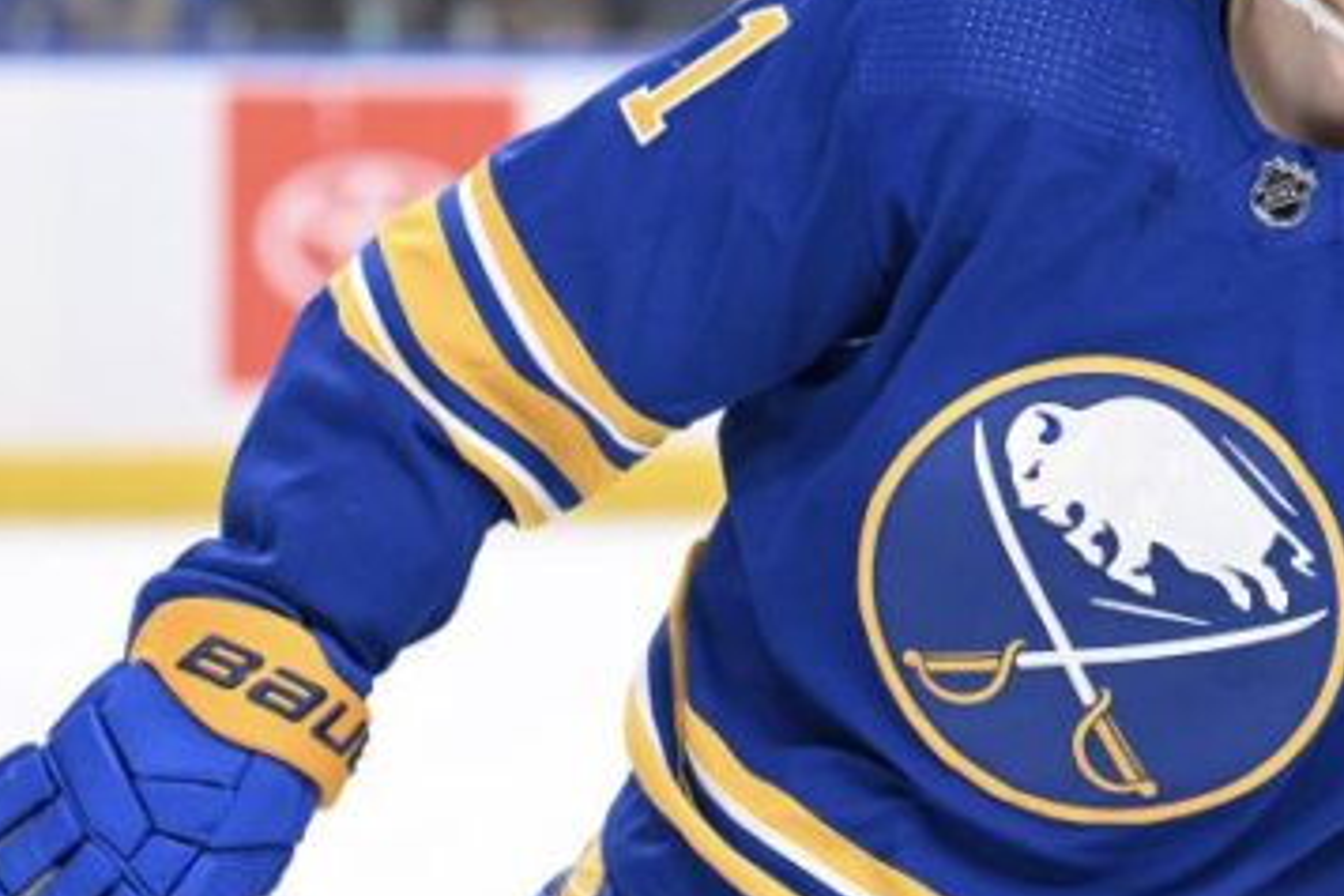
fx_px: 9631
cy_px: 425
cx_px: 1114
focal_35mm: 258
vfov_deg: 5.3
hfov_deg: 8.0
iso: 4000
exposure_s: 1/1600
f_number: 3.5
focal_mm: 120
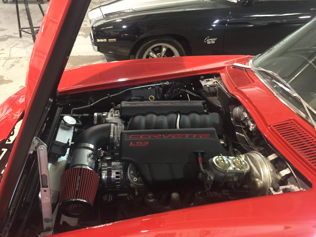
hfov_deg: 61.7
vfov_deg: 48.2
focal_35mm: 29
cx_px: 158
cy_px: 118
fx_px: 265
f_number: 2.2
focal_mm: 4.15
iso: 64
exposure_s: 1/4
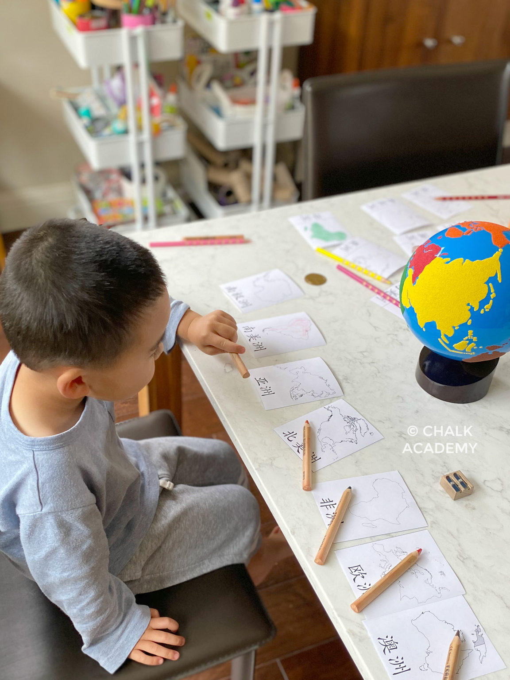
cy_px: 340
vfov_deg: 67.3
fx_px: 511
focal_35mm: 26
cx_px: 255
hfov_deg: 53.1
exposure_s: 1/121
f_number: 1.8
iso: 100
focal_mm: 4.25
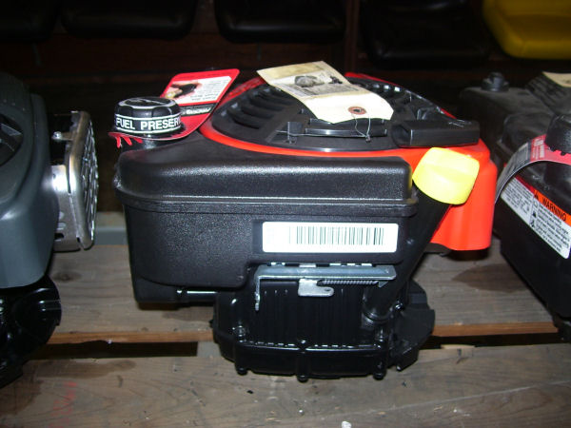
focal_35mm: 36
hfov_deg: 51.4
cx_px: 286
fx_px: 594
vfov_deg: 39.7
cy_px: 214
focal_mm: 6
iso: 80
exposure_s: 1/60
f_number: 2.7
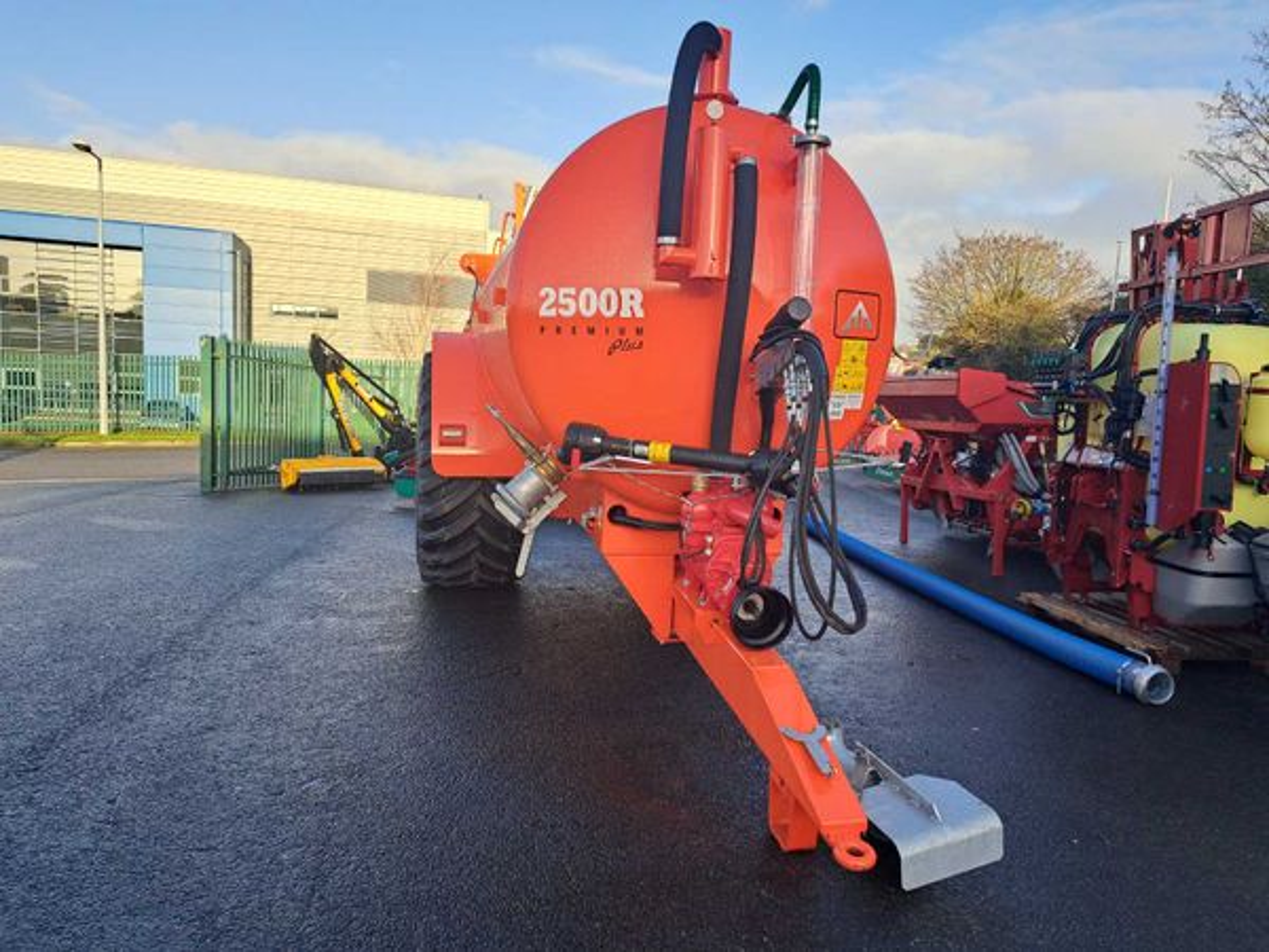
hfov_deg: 71.6
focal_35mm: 24
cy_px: 476
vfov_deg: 56.8
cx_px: 634
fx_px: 880
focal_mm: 5.23
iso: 50
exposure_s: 1/430
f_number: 1.8
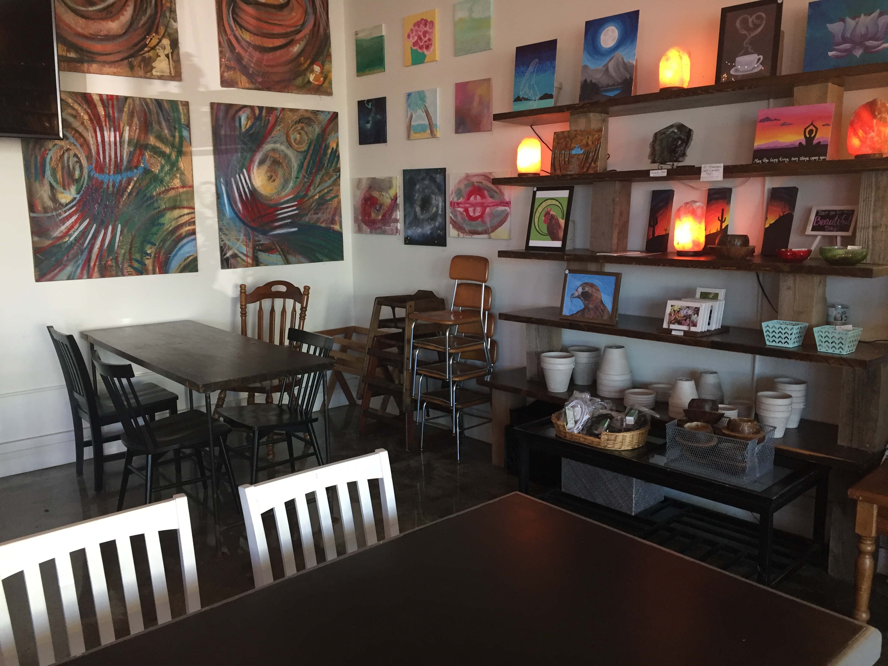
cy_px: 333
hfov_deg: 61.7
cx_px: 444
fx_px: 744
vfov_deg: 48.2
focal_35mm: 29
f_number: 2.2
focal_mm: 4.15
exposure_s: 1/30
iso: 100
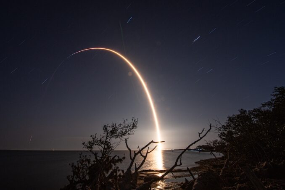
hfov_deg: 95.0
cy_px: 95
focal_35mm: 16
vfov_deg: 72.1
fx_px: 131
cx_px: 142
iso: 100
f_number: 16
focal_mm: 11
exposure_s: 610
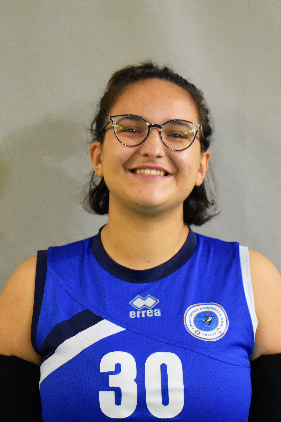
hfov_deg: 16.1
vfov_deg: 24.0
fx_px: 991
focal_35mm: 85
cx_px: 143
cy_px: 237
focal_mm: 45
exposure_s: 1/60
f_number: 4.5
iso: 2800
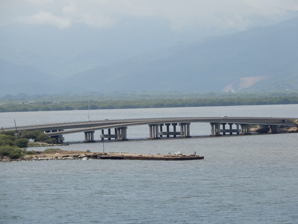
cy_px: 112
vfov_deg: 6.6
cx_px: 149
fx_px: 1937
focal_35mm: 225
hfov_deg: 8.8
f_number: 5.6
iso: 80
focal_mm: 40.1
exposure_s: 1/500
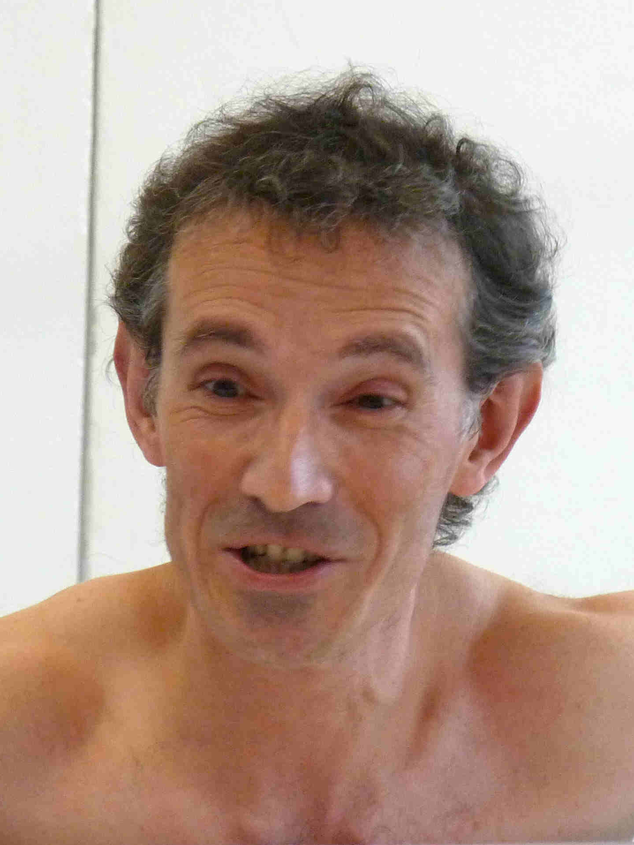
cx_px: 356
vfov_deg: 4.4
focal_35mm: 448
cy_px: 423
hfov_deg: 3.3
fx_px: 10938
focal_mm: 41.9
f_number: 3.7
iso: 320
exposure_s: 1/60
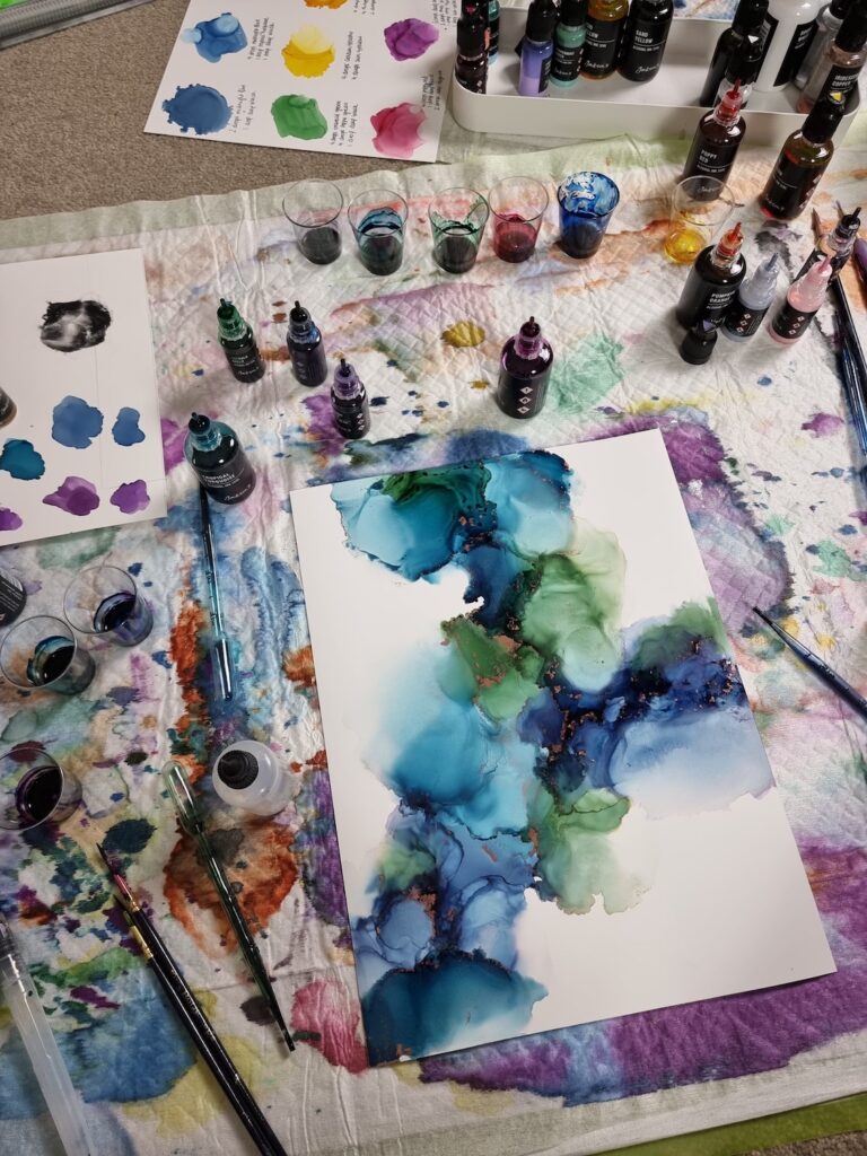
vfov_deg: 71.6
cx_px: 434
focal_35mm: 24
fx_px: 801
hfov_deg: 56.8
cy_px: 578
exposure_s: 1/100
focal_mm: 6.7
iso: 200
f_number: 1.8
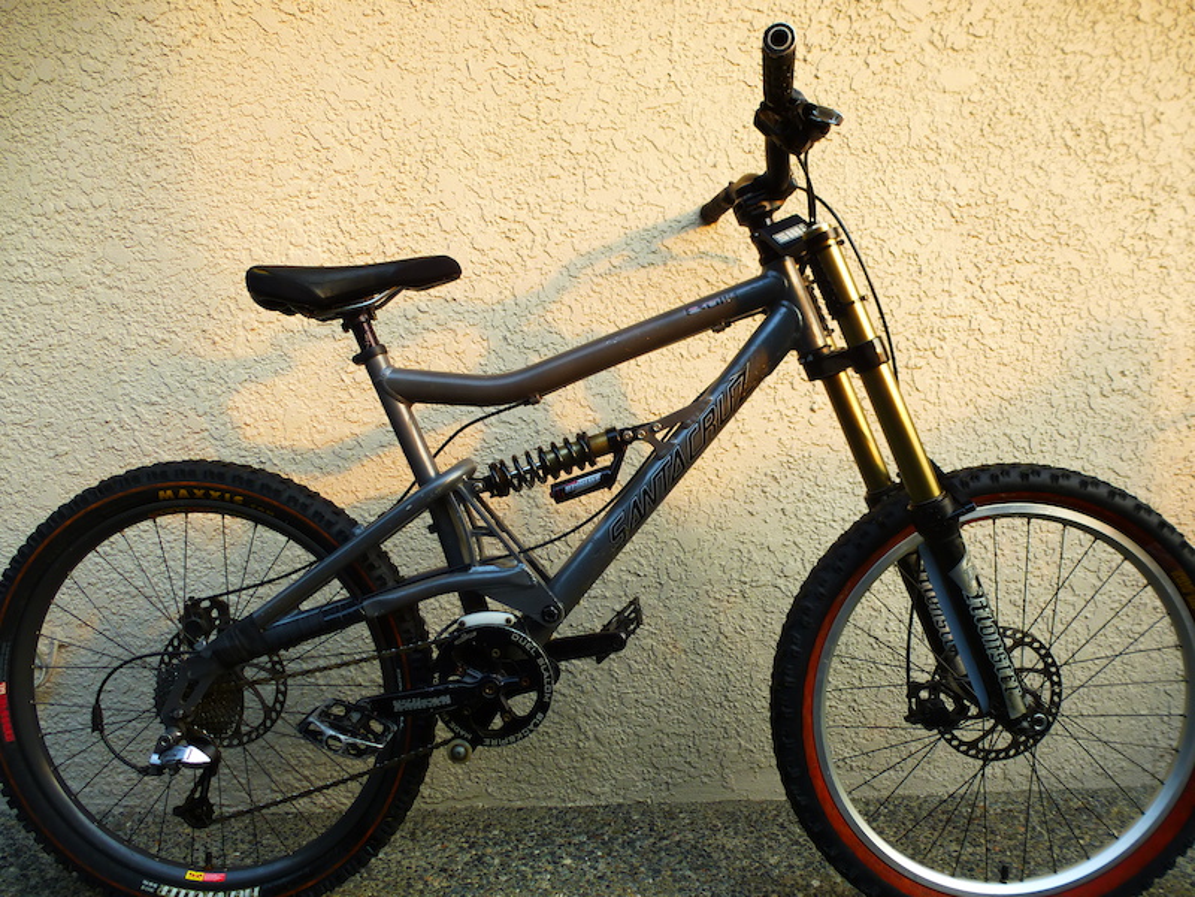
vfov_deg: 56.8
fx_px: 829
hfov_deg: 71.6
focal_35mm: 24
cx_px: 598
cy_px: 448
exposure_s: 1/100
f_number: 3.3
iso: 100
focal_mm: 4.3
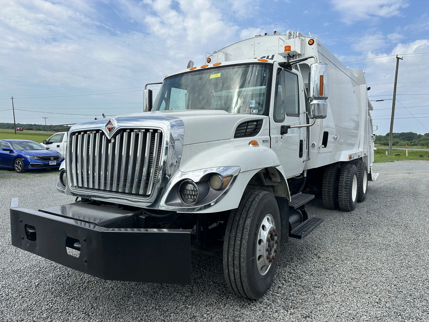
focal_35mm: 24
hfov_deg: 71.6
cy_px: 161
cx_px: 214
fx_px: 297
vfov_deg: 56.8
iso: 80
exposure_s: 1/5263
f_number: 1.78
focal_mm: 6.86
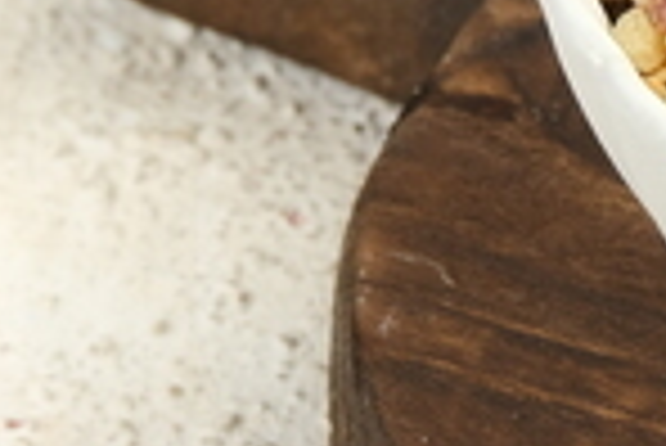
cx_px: 1048
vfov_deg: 1.8
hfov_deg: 2.7
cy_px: -20
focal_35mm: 766
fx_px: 14185
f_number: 10
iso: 200
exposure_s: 1/100
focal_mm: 128
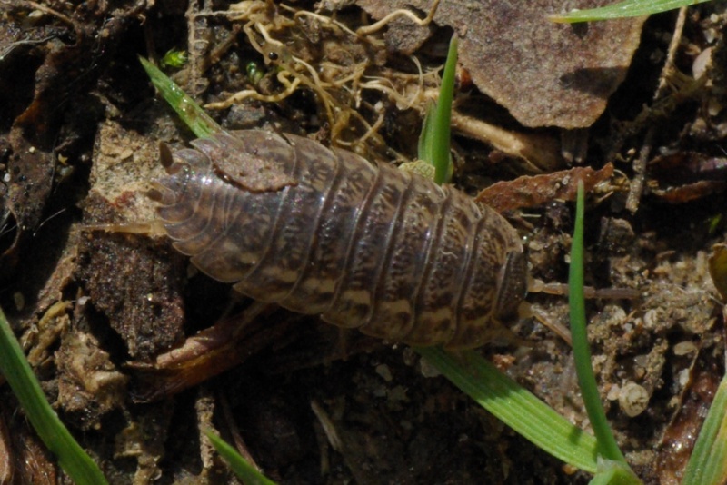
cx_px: 364
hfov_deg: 15.2
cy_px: 242
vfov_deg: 10.2
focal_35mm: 135
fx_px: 2727
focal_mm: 90
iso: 800
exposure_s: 1/180
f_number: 16
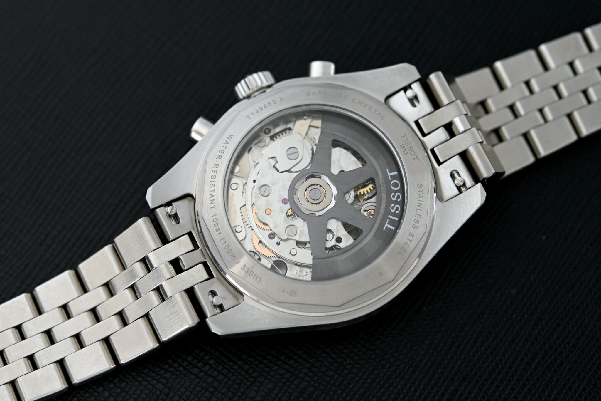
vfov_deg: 22.6
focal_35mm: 60
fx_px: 1002
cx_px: 300
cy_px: 200
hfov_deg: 33.4
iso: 400
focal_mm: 60
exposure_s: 1/1250
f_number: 5.6
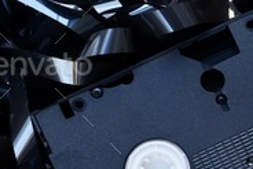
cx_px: 232
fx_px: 1350
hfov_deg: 10.6
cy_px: 130
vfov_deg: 7.2
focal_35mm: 192
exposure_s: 1/3
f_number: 8
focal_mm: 40
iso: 100
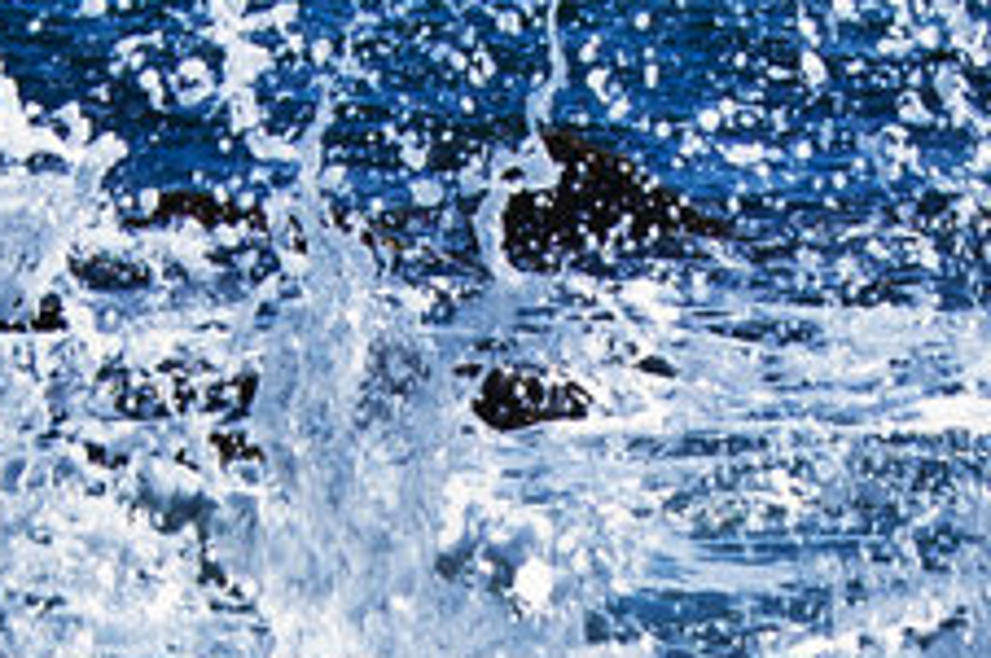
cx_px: 447
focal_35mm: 194
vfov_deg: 7.0
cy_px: 803
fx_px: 5333
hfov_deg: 10.6
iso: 200
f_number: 8
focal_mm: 18
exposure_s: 1/160
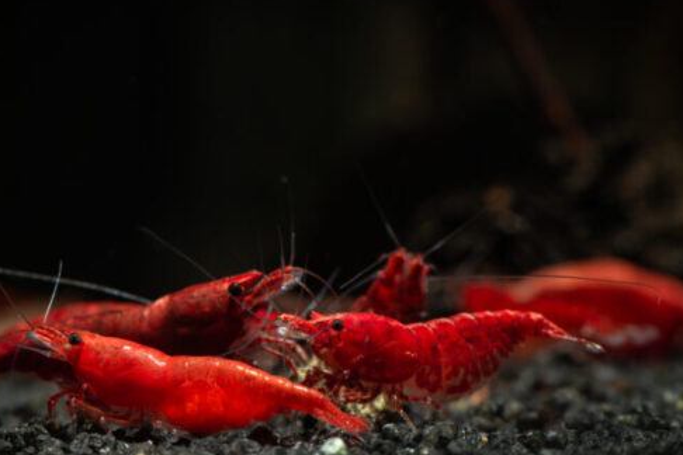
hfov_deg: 12.4
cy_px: 276
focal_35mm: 166
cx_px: 240
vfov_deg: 8.3
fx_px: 3149
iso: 100
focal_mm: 105
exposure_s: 1/200
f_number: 20
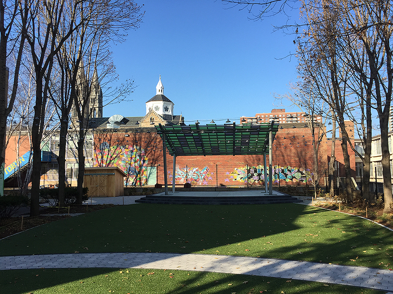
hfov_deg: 61.7
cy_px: 147
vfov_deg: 48.2
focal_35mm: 29
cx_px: 196
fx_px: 329
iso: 32
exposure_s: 1/1099
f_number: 2.2
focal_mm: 4.15
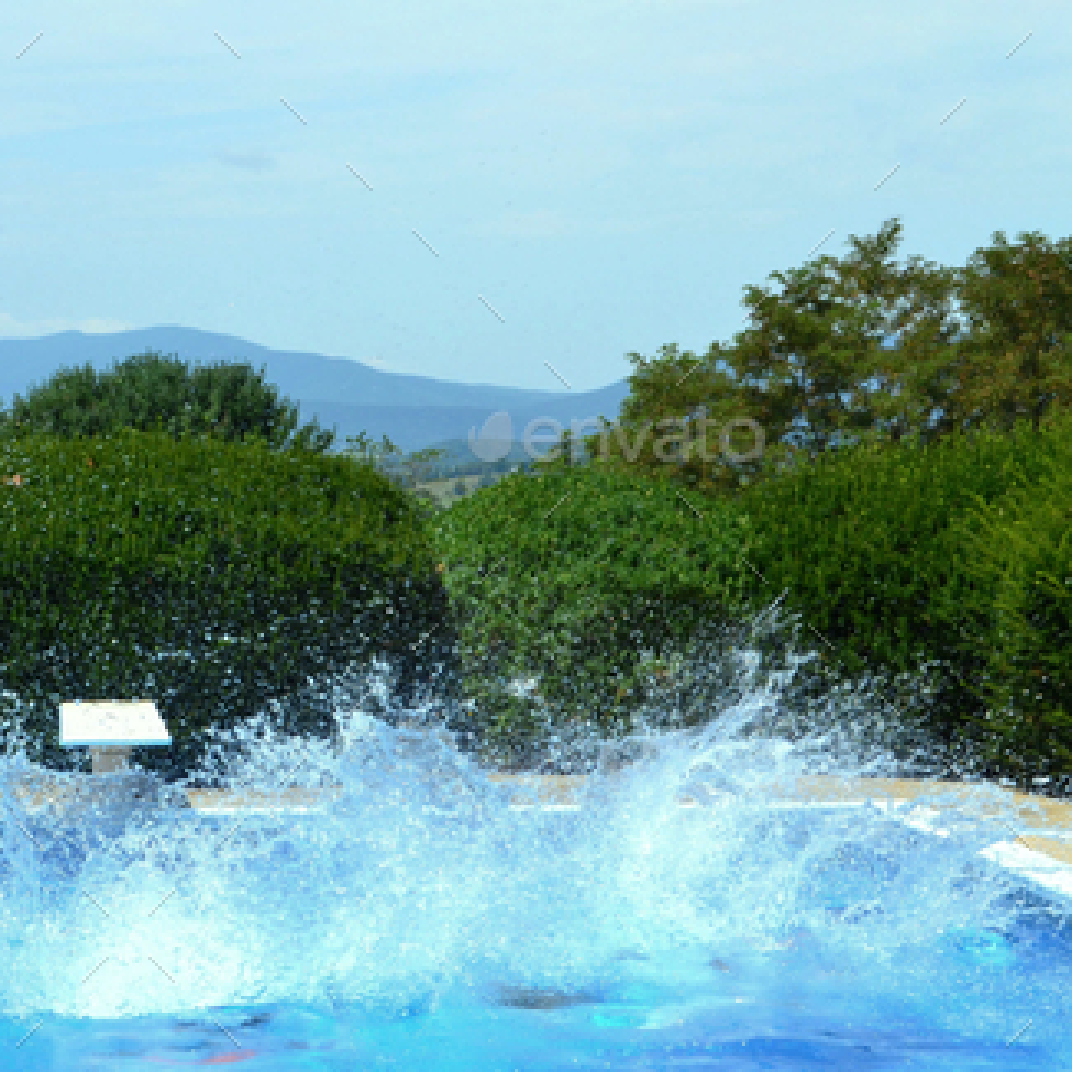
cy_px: 592
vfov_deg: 19.7
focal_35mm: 88
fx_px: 3083
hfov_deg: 19.4
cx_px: 112
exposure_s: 1/320
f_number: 9
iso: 200
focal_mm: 38
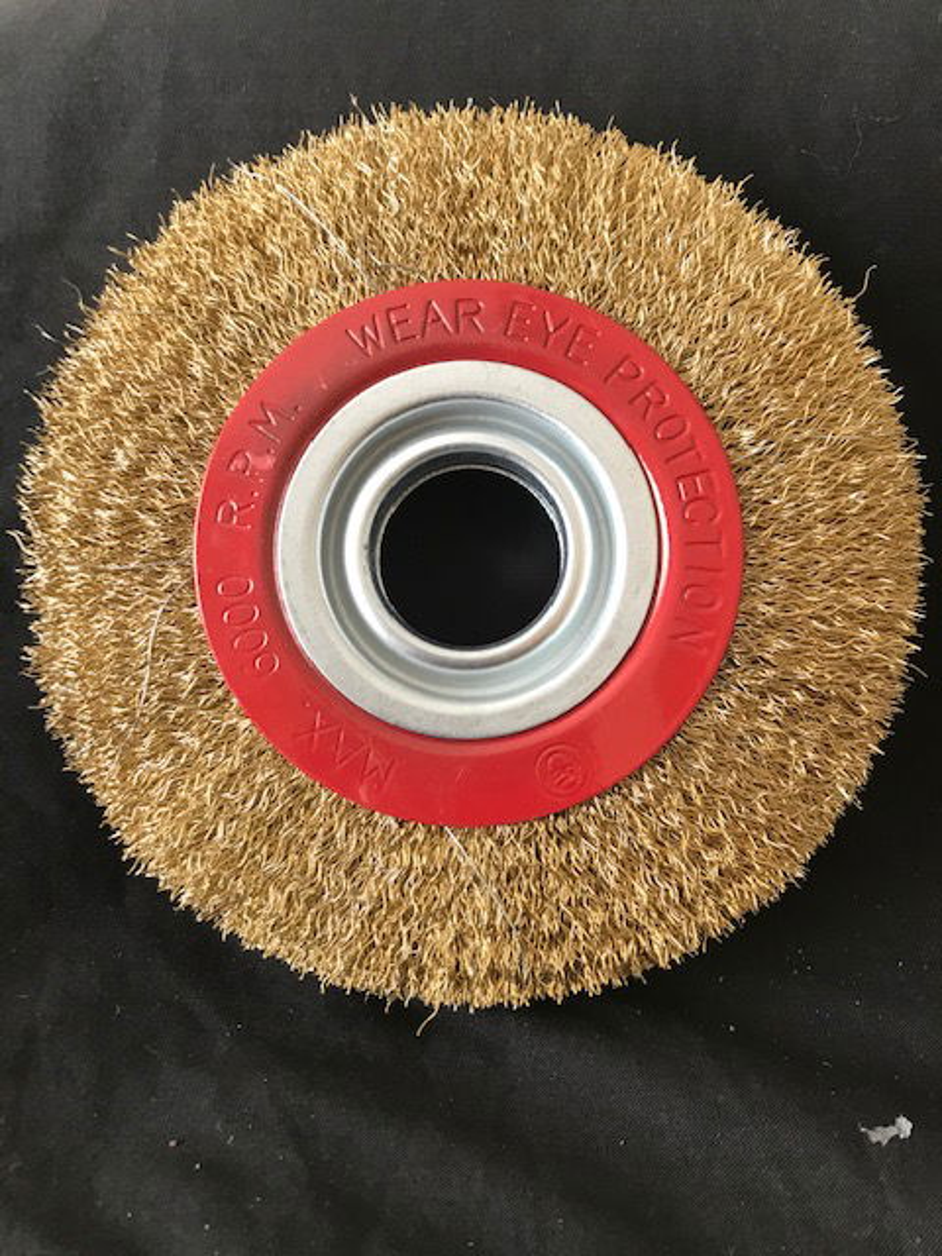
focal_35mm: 28
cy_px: 628
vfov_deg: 63.4
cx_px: 471
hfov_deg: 49.7
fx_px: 1016
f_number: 1.8
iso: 40
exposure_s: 1/33
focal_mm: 3.99
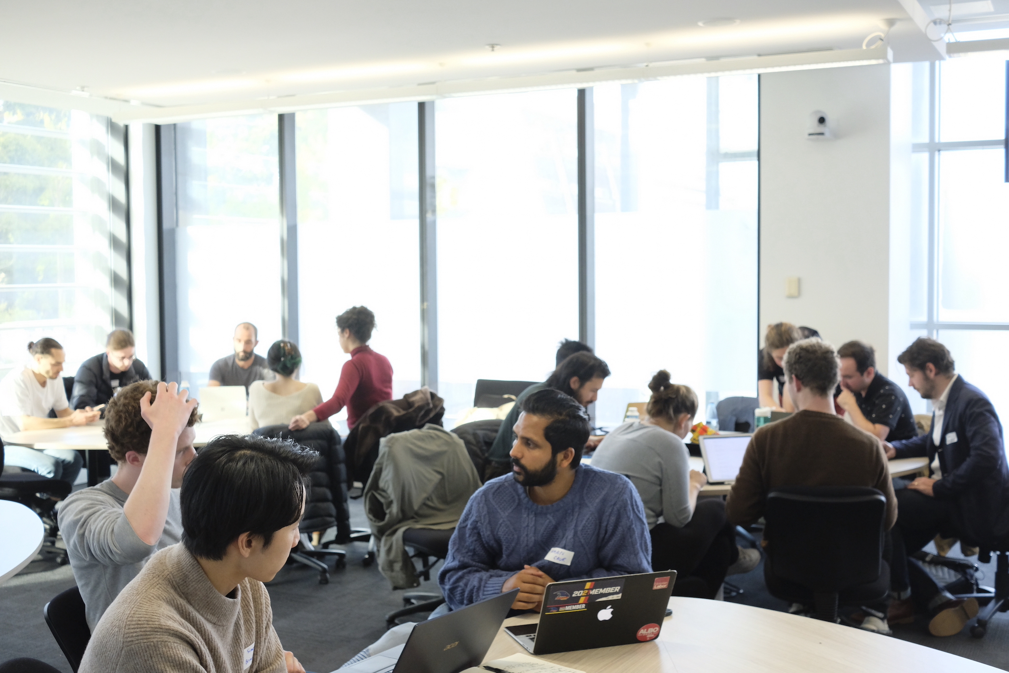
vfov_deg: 32.6
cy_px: 336
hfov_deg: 47.4
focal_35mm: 41
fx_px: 1149
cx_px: 504
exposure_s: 1/125
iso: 1250
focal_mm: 27
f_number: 4
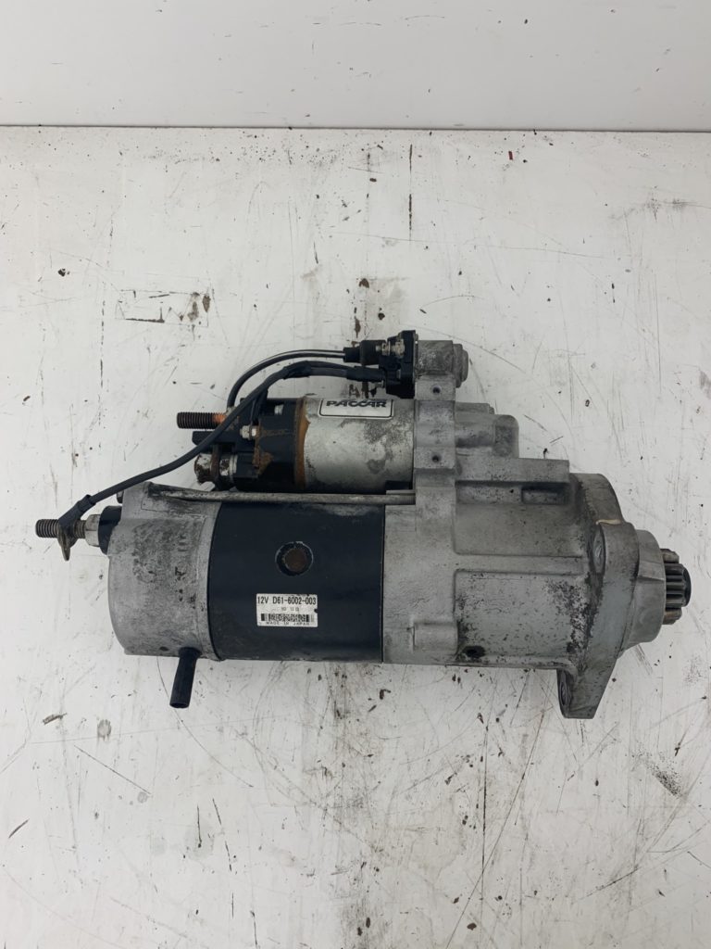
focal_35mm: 26
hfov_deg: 53.1
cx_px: 356
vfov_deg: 67.3
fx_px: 712
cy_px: 474
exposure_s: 1/143
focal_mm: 4.25
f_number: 1.8
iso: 25
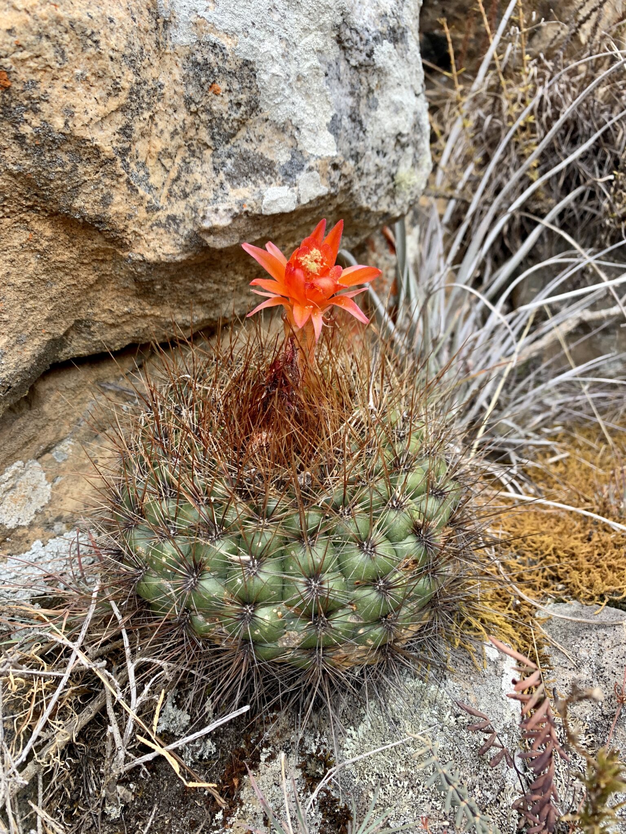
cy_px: 417
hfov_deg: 53.1
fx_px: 627
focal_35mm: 26
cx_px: 313
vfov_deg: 67.3
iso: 25
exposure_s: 1/315
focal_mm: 4.25
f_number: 1.8
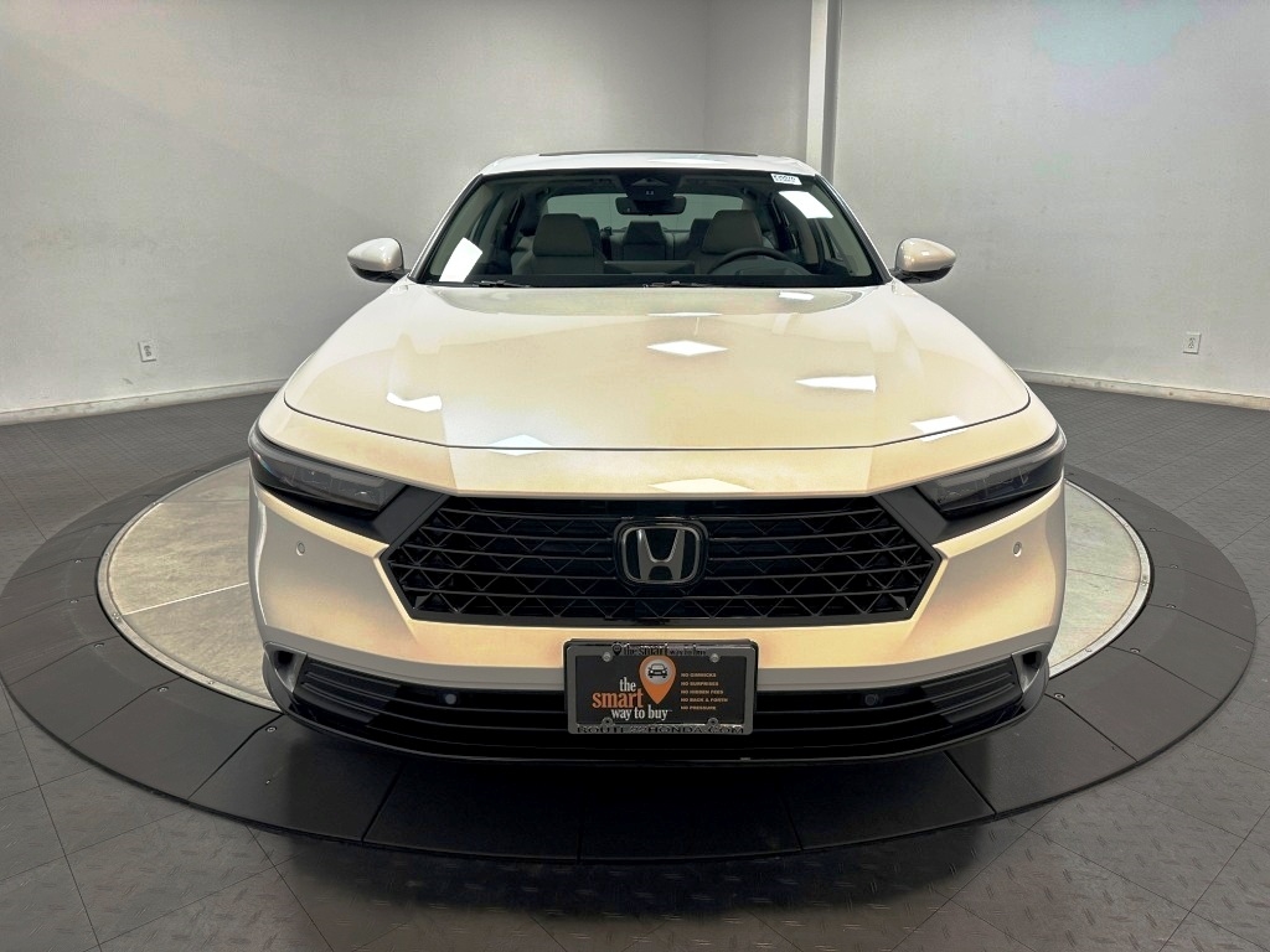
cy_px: 476
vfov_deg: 56.8
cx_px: 635
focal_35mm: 24
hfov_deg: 71.6
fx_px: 881
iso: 160
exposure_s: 1/60
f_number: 1.78
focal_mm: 6.86
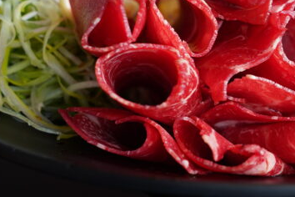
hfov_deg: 17.7
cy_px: 38
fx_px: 926
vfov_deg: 12.1
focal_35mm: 113
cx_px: 281
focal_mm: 57
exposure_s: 1/60
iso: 250
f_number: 4.5
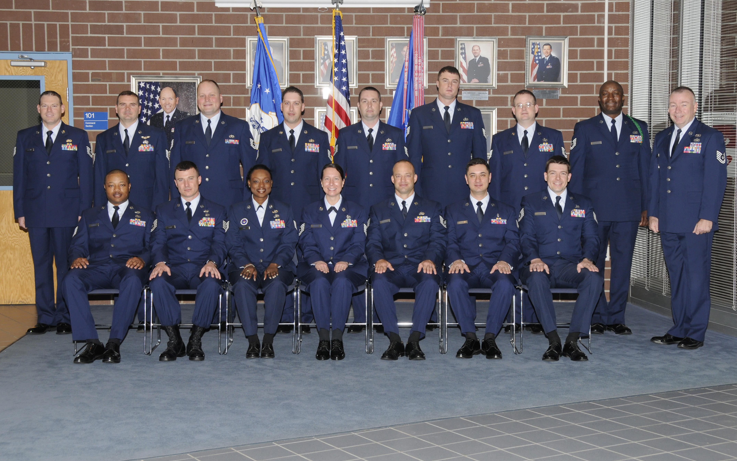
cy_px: 226
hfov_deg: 41.1
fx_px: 984
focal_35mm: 49
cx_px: 369
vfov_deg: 26.3
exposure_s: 1/60
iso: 320
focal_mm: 32
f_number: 8
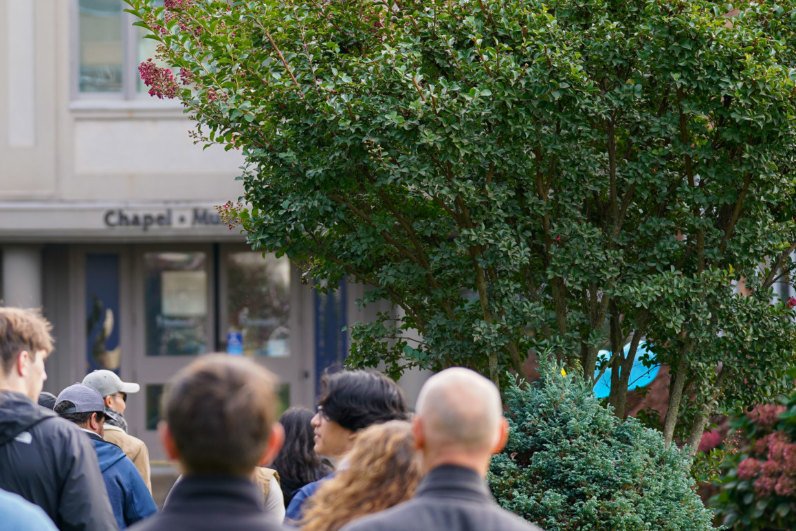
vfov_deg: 7.8
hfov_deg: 11.7
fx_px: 3869
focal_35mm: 175
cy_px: 125
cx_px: 172
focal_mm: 99
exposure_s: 1/200
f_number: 2.8
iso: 125
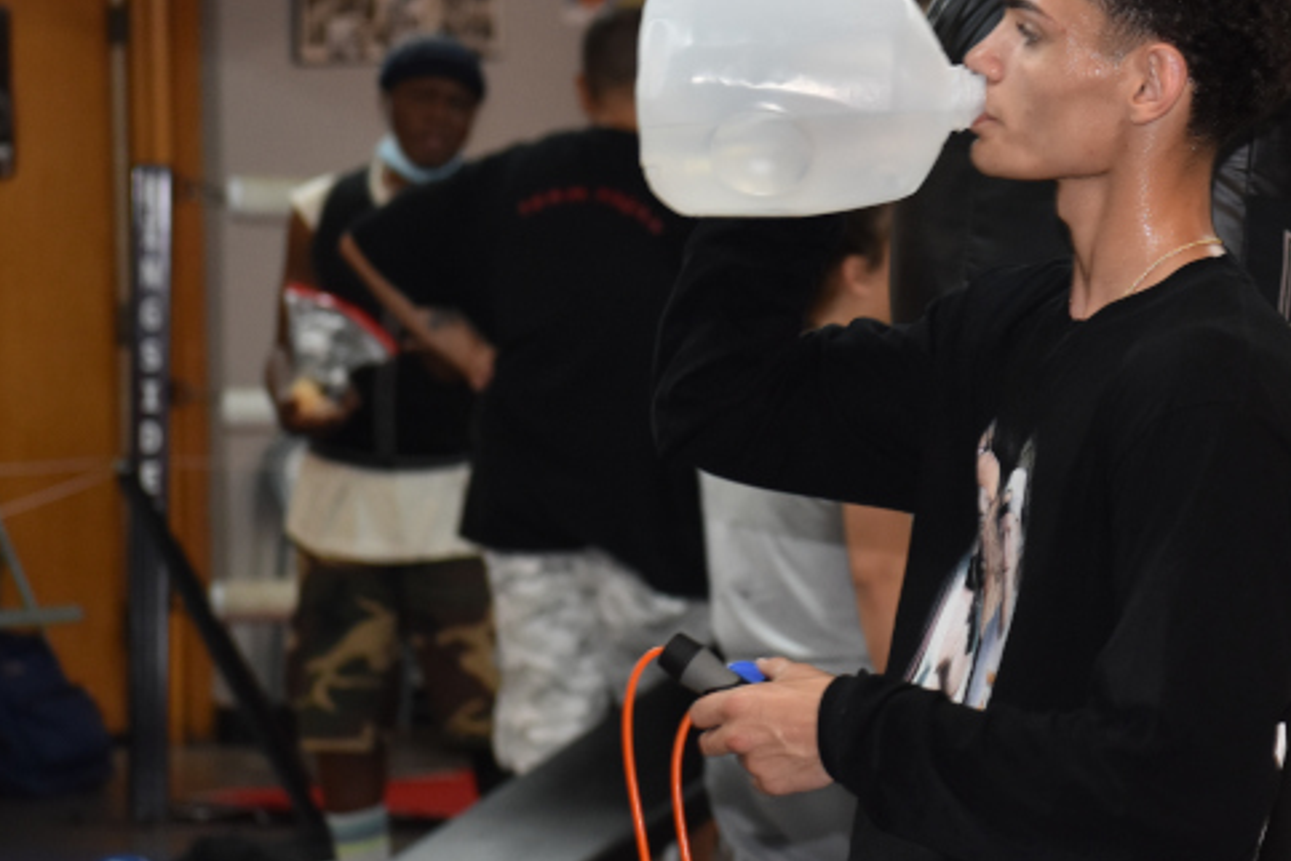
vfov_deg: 5.5
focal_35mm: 251
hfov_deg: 8.2
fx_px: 8996
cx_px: 1083
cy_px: 263
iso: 800
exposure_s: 1/50
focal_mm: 95
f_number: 5
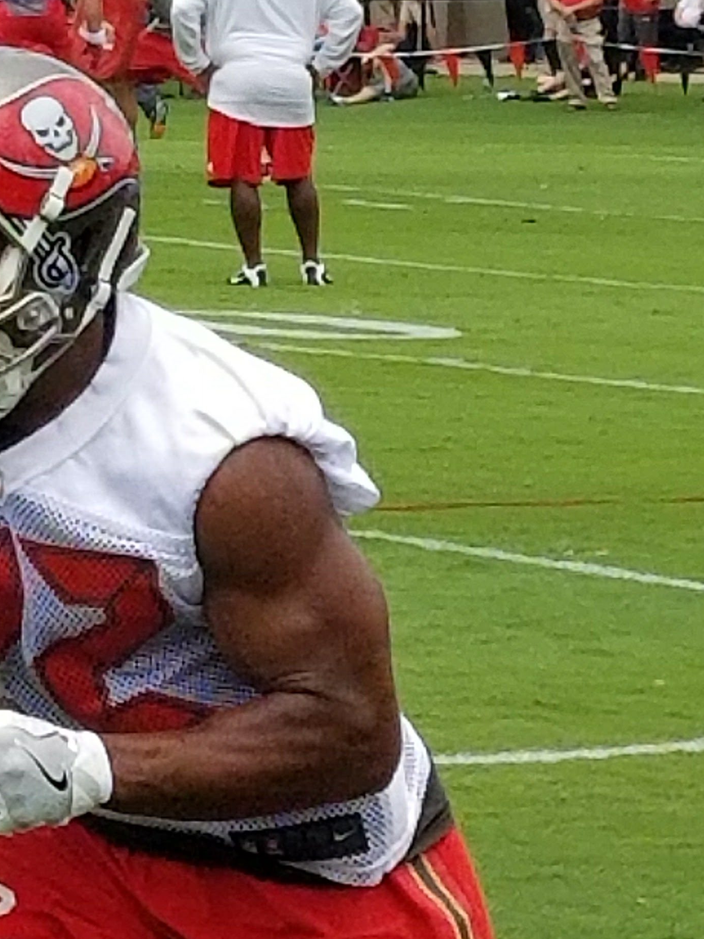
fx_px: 1546
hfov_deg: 25.4
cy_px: 610
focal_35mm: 57
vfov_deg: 33.5
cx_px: 179
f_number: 1.7
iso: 50
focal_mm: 4.25
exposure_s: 1/2536
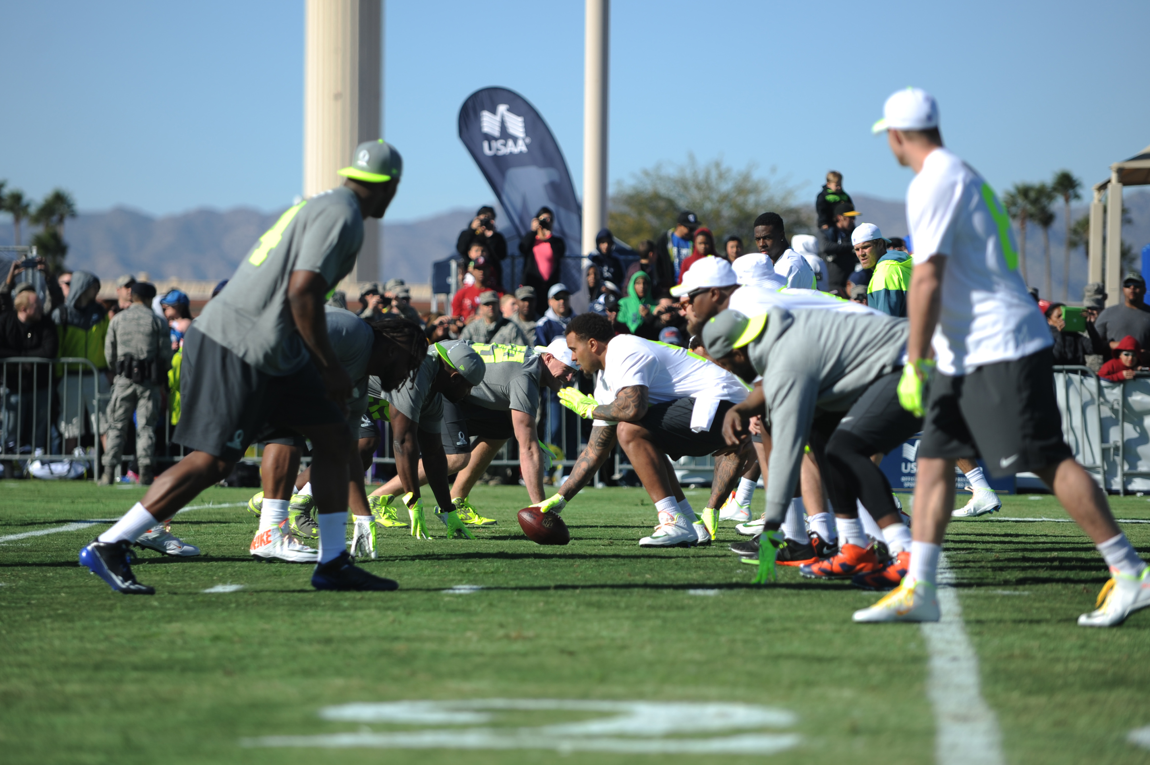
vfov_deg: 8.6
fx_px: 5108
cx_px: 575
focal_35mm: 160
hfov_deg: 12.8
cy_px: 382
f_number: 2.8
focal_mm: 160
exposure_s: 1/2000
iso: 100
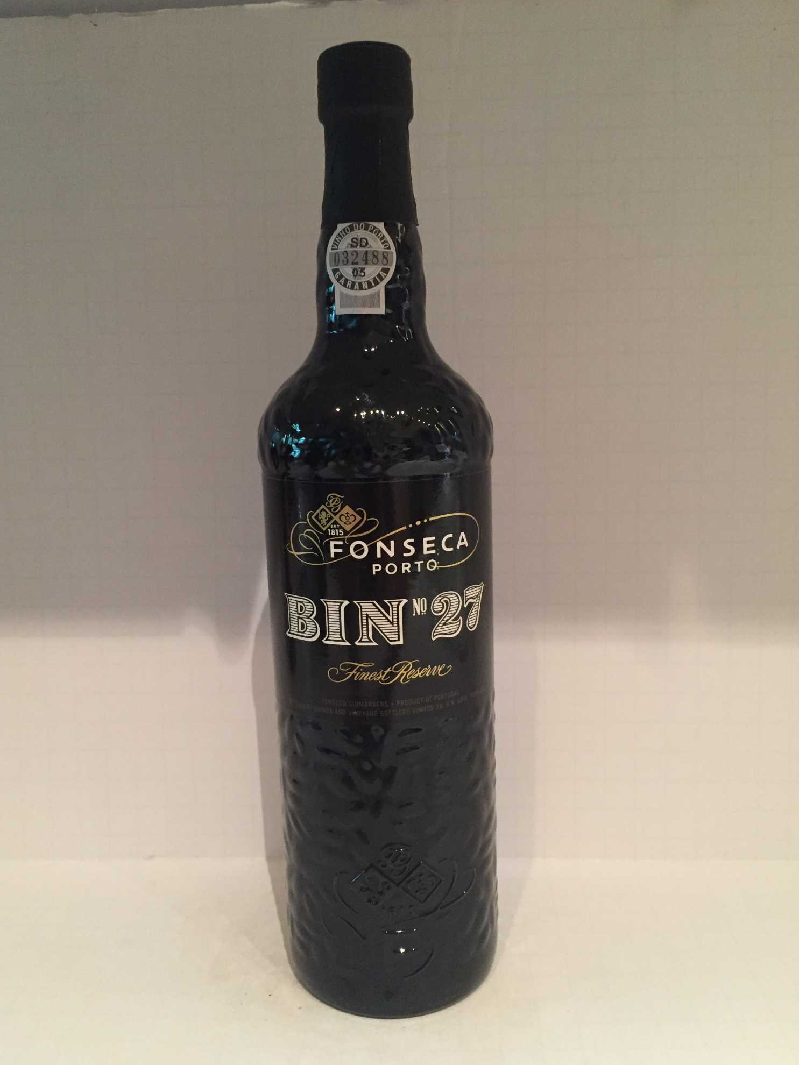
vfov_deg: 60.0
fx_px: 923
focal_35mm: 30
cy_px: 544
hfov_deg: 46.8
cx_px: 387
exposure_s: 1/24
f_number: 2.2
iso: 250
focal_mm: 4.15
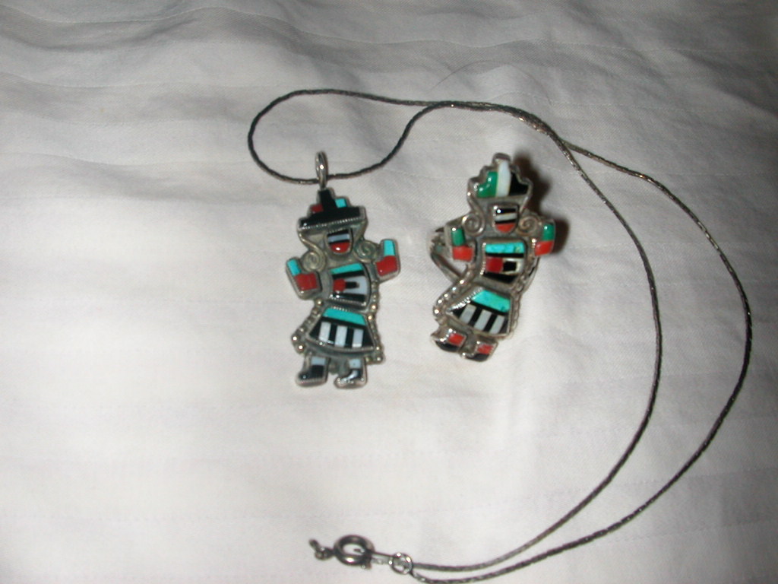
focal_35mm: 37
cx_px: 389
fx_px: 832
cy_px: 292
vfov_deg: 38.7
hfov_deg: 50.1
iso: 100
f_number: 4.5
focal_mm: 5.6
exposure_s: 1/59.9
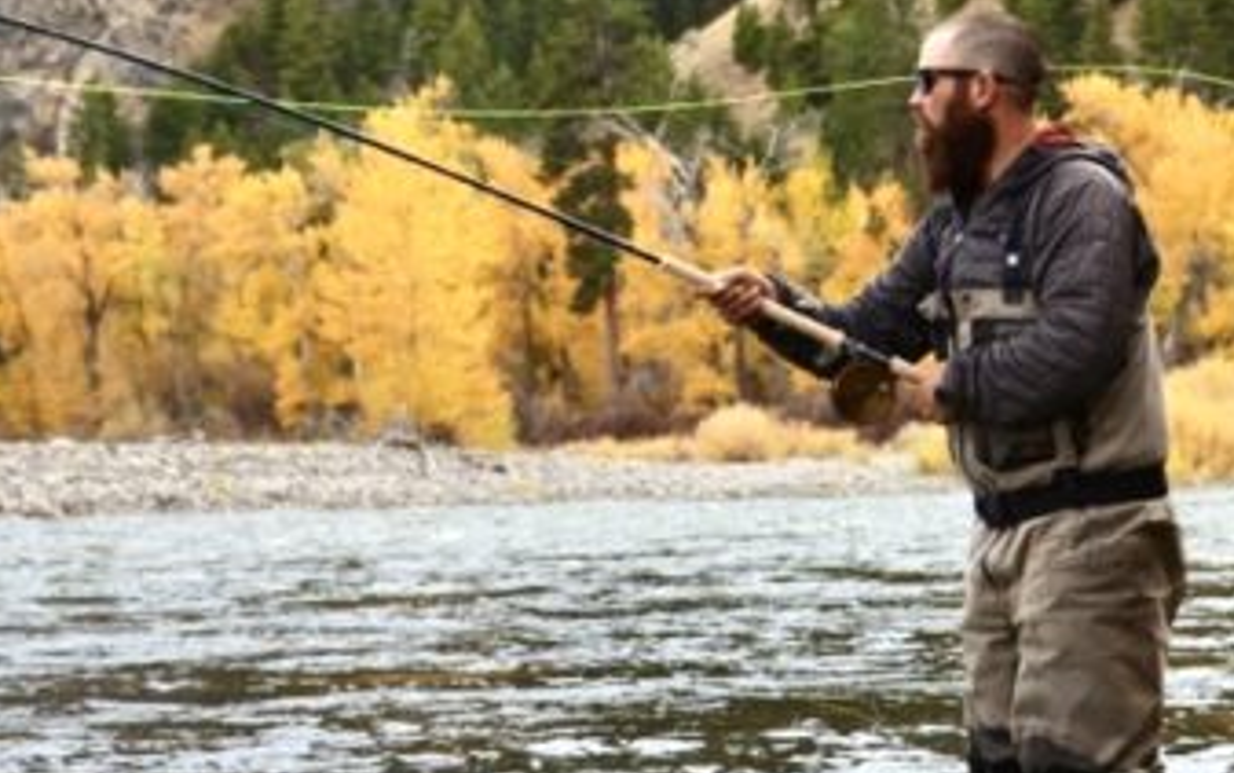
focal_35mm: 170
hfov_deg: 12.3
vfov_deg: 7.7
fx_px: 5720
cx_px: 538
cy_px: -46
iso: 400
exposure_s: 1/1250
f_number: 4.2
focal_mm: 52
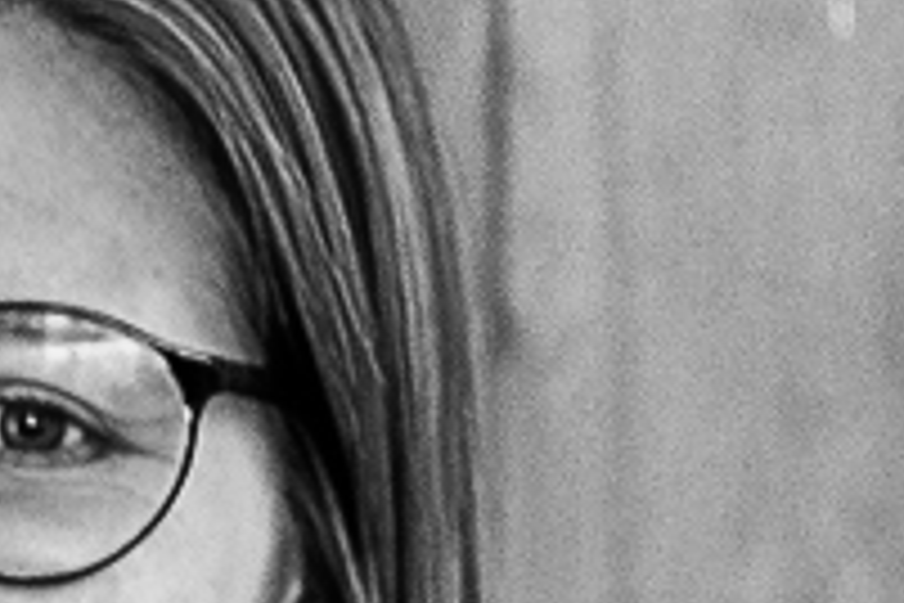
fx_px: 8612
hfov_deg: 5.8
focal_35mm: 343
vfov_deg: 4.0
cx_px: -1309
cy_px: 504
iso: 400
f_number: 2.5
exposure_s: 1/125
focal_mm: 43
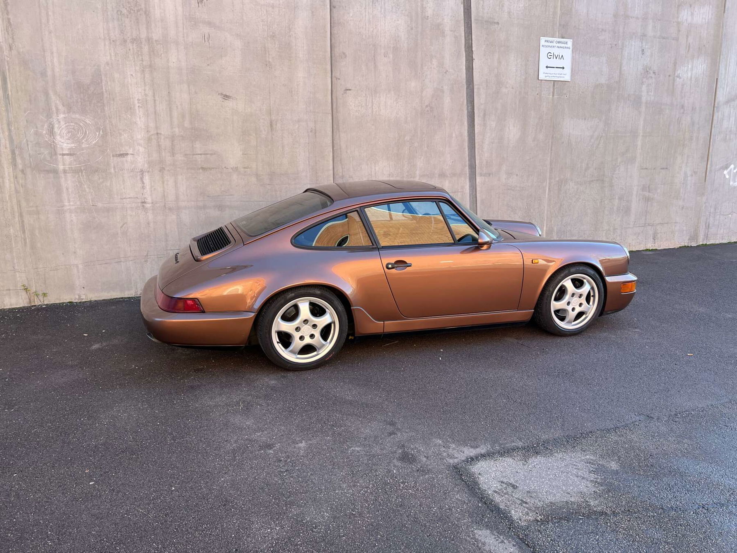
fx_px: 554
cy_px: 276
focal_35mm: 26
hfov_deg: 67.3
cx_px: 368
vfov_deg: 53.1
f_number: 1.5
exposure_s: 1/359
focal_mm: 5.7
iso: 50
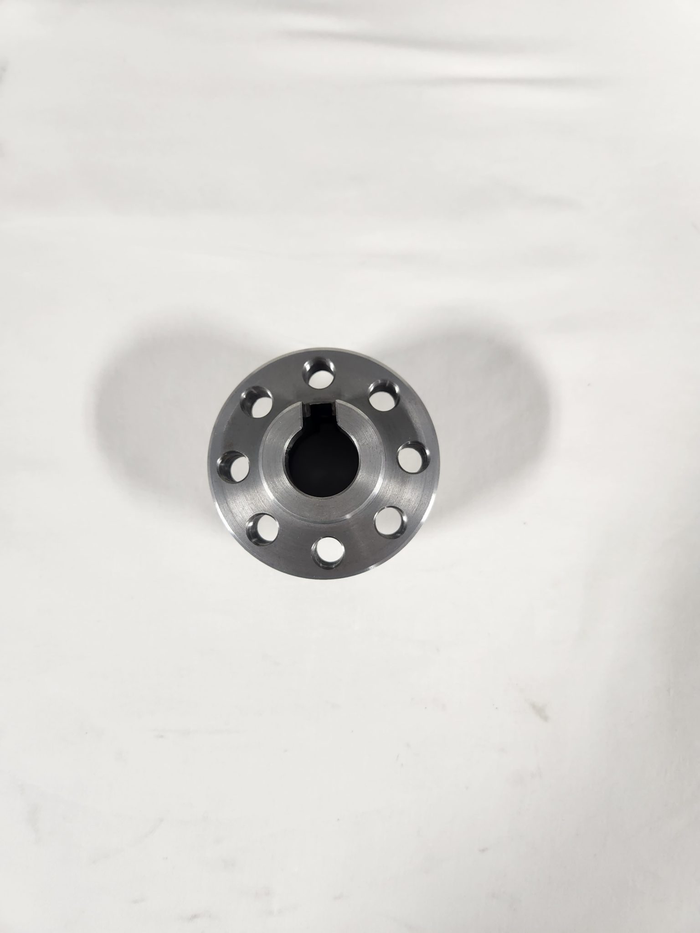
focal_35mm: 23
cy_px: 466
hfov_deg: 58.9
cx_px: 350
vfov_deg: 73.9
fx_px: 620
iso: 100
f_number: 1.8
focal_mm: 5.4
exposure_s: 1/180
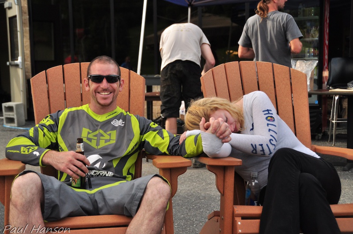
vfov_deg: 21.5
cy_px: 117
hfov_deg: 31.9
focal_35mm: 63
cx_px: 176
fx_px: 617
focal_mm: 42
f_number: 4.5
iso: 500
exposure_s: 1/640
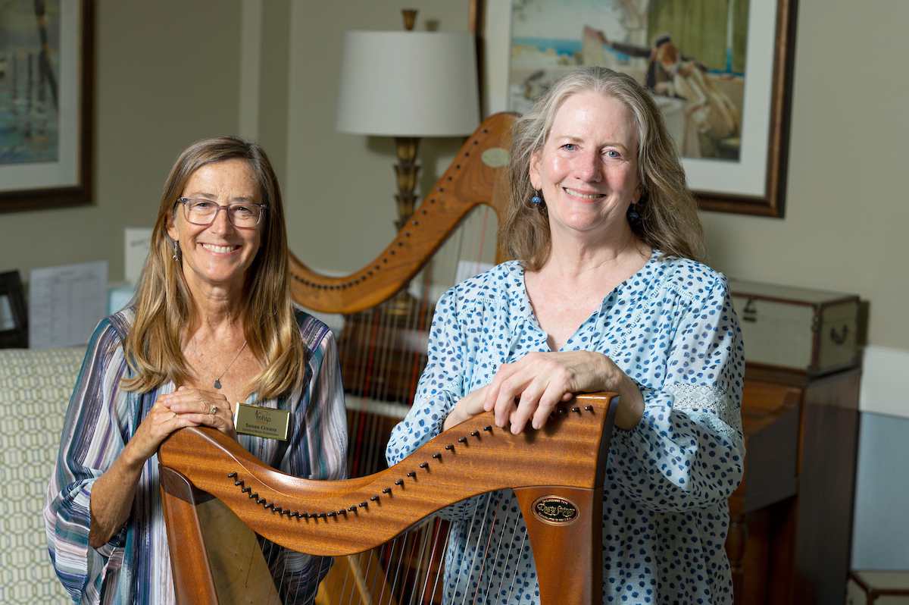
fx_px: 2144
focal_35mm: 85
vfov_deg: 16.0
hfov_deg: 23.9
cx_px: 454
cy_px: 302
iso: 250
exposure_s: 1/125
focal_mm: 85
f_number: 5.6
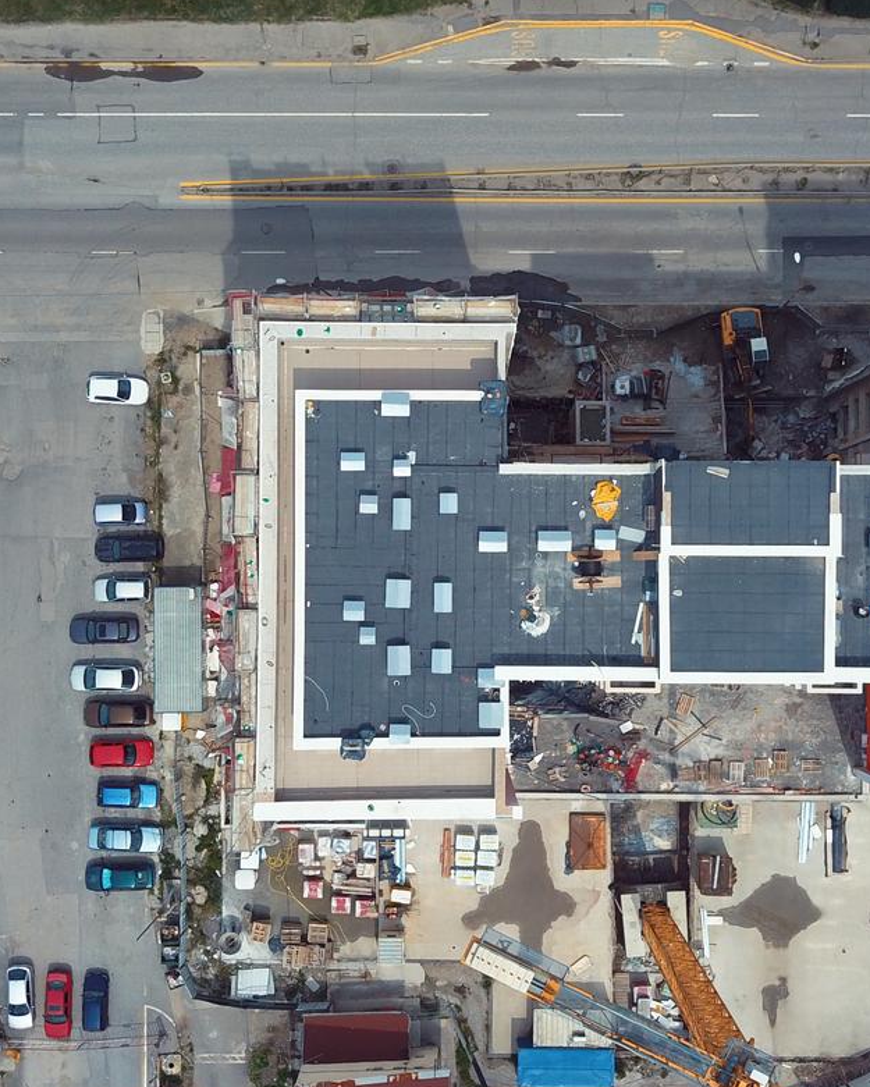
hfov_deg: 29.1
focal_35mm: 52
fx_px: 1673
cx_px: 465
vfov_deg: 36.0
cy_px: 554
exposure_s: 1/1736
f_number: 2.2
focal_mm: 4.73
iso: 100
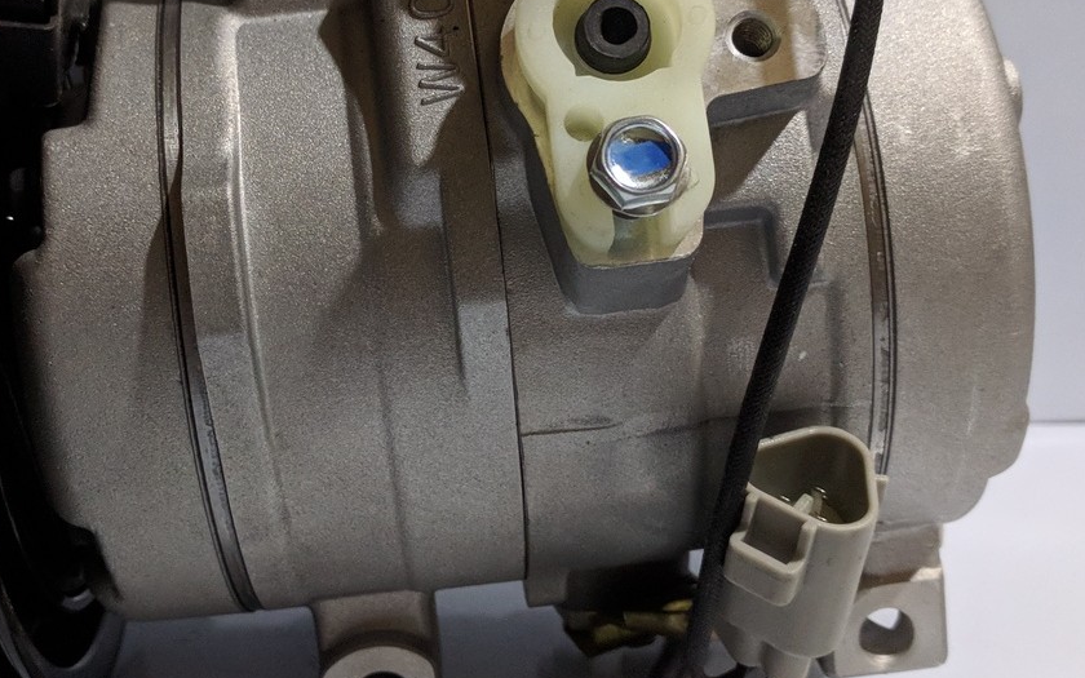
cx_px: 328
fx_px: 1360
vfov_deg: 27.8
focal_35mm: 46
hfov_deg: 42.7
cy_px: 218
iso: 925
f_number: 2
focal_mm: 4.67
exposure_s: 1/28.4
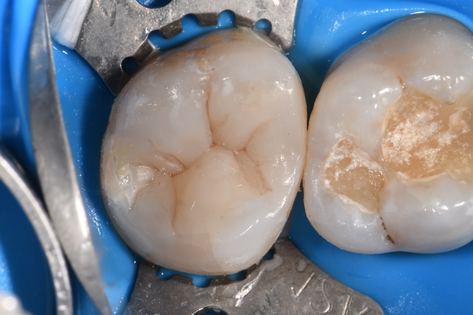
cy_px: 158
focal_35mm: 157
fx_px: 2062
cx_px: 236
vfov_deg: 8.7
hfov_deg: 13.1
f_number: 45
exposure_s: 1/160
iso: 200
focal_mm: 105
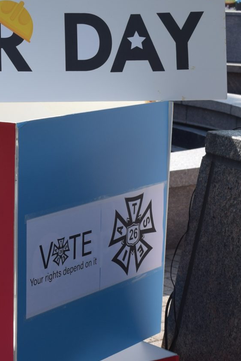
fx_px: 995
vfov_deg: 20.4
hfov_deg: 13.6
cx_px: -3
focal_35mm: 99
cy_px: 265
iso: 200
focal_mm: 29
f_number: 8
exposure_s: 1/250
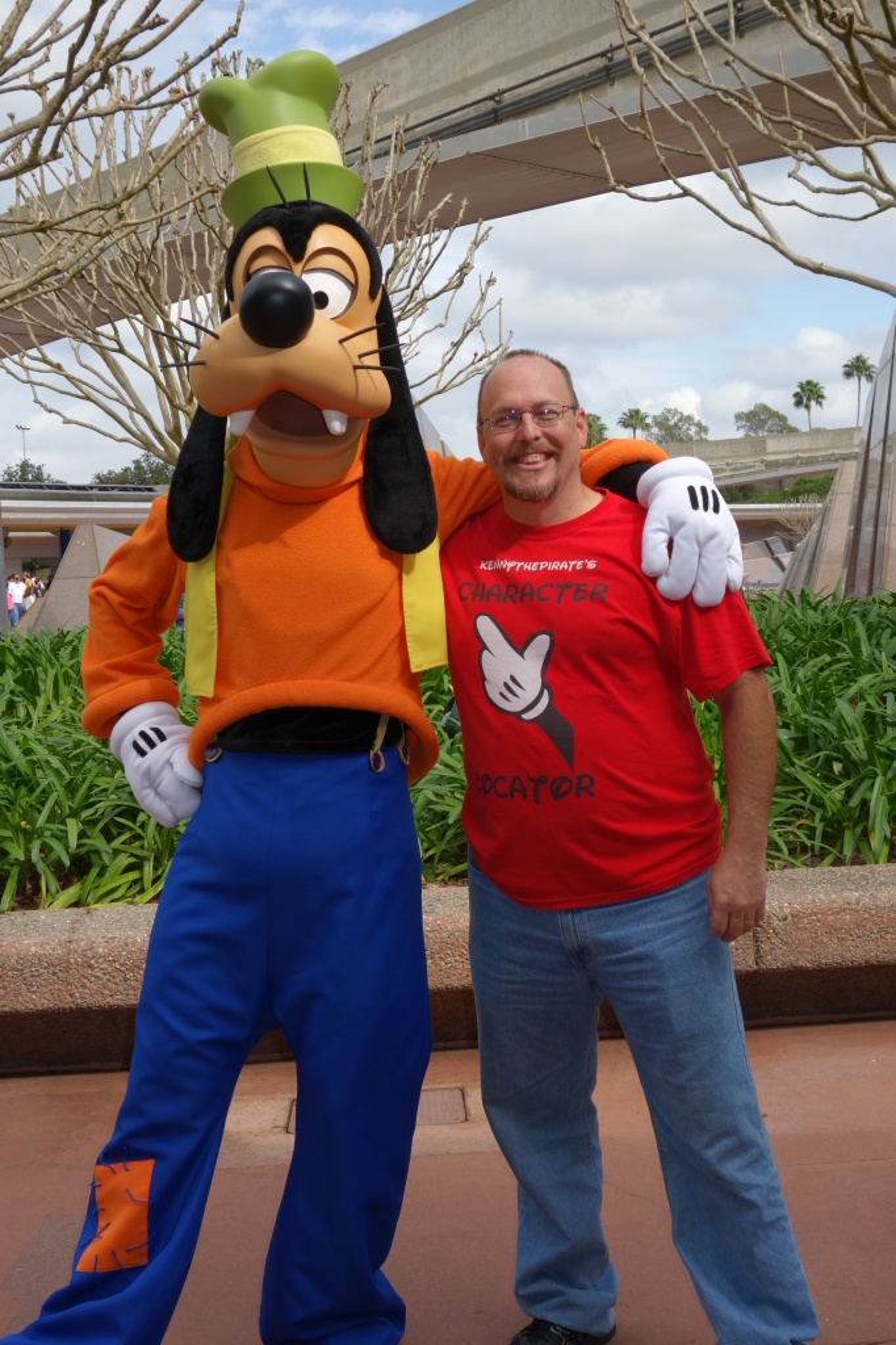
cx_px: 448
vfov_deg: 46.4
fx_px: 1569
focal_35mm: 42
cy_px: 672
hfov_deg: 31.9
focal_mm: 15.64
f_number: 5.6
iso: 125
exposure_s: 1/400
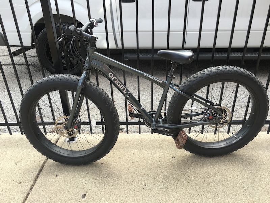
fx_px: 226
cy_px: 102
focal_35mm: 29
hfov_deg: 61.7
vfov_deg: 48.2
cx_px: 135
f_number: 2.2
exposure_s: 1/120
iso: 25
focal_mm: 4.15
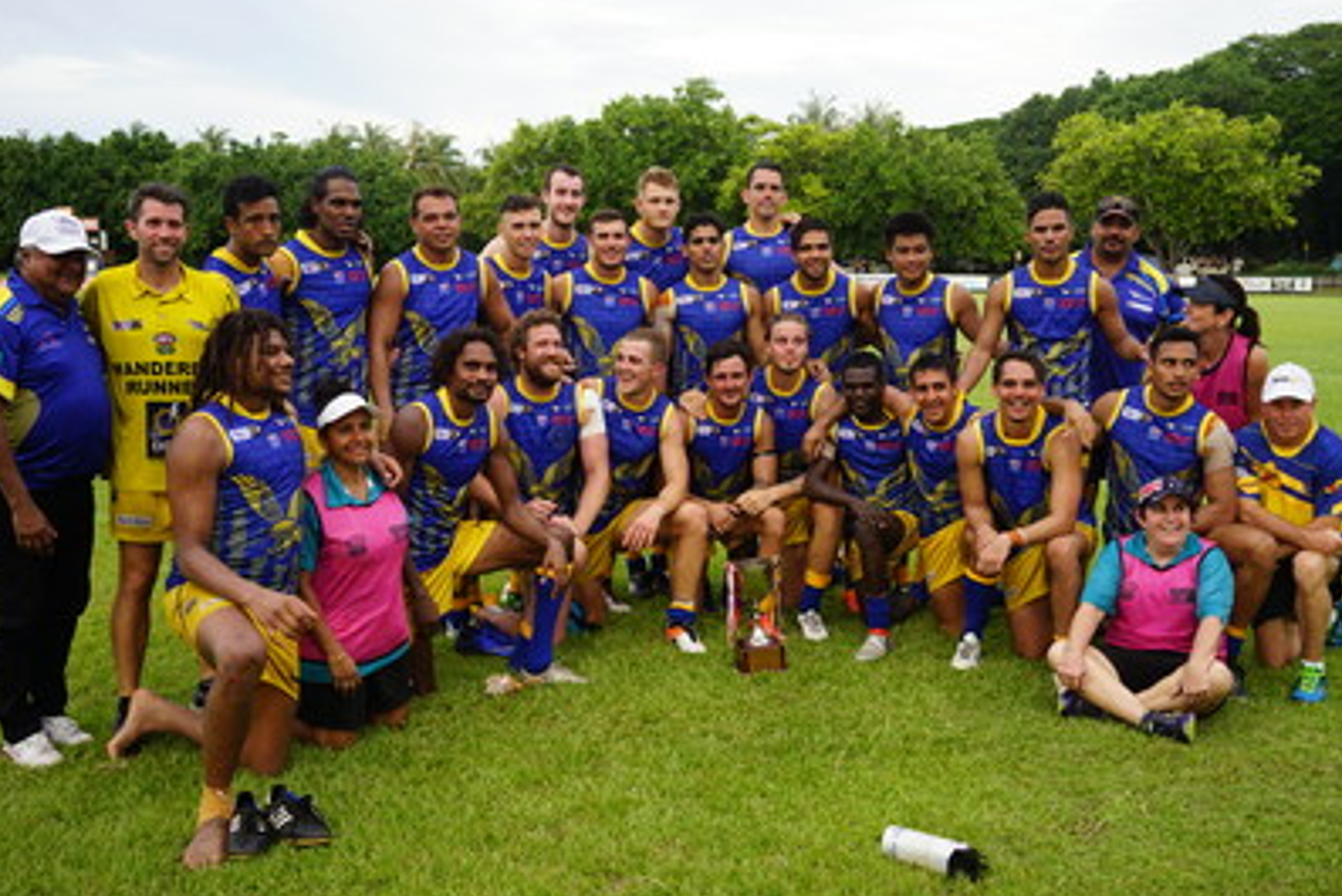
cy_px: 453
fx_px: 1380
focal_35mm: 37
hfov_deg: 51.9
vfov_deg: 36.0
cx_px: 686
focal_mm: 35
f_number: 4.5
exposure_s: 1/60
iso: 100
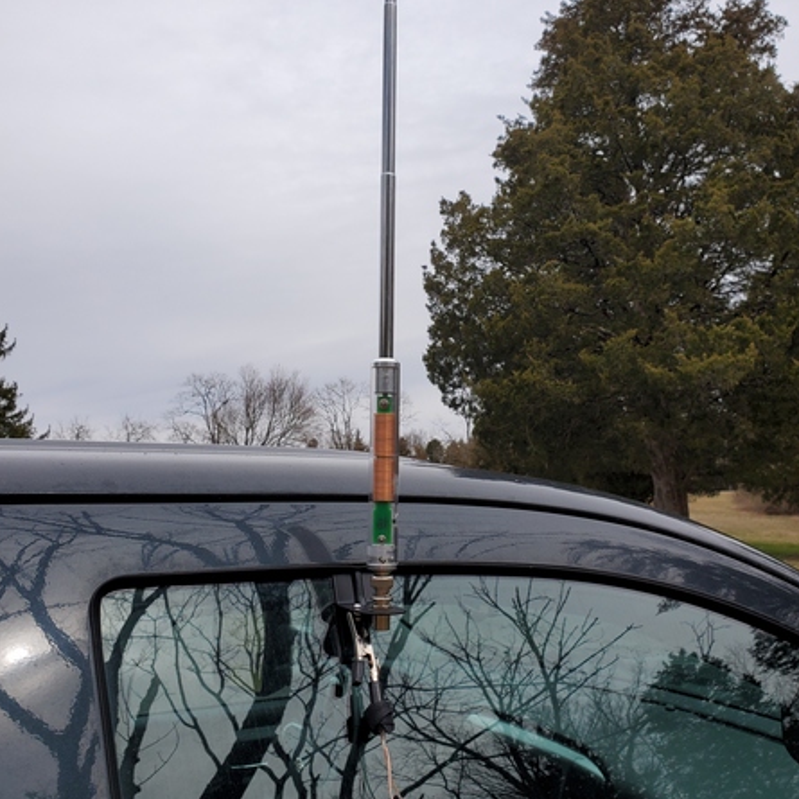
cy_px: 366
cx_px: 397
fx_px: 810
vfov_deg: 52.5
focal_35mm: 31
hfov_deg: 52.5
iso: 50
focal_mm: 4.3
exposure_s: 1/1013
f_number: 2.4
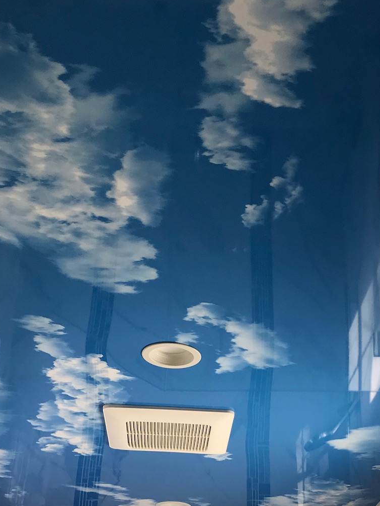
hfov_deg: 25.7
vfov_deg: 32.4
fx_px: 834
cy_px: 439
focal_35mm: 57
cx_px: 210
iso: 25
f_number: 1.8
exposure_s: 1/60
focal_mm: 3.99
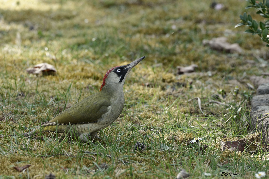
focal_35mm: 750
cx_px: 134
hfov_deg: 2.8
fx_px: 5597
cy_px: 90
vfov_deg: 1.8
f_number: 8
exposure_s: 1/80
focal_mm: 500
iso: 200
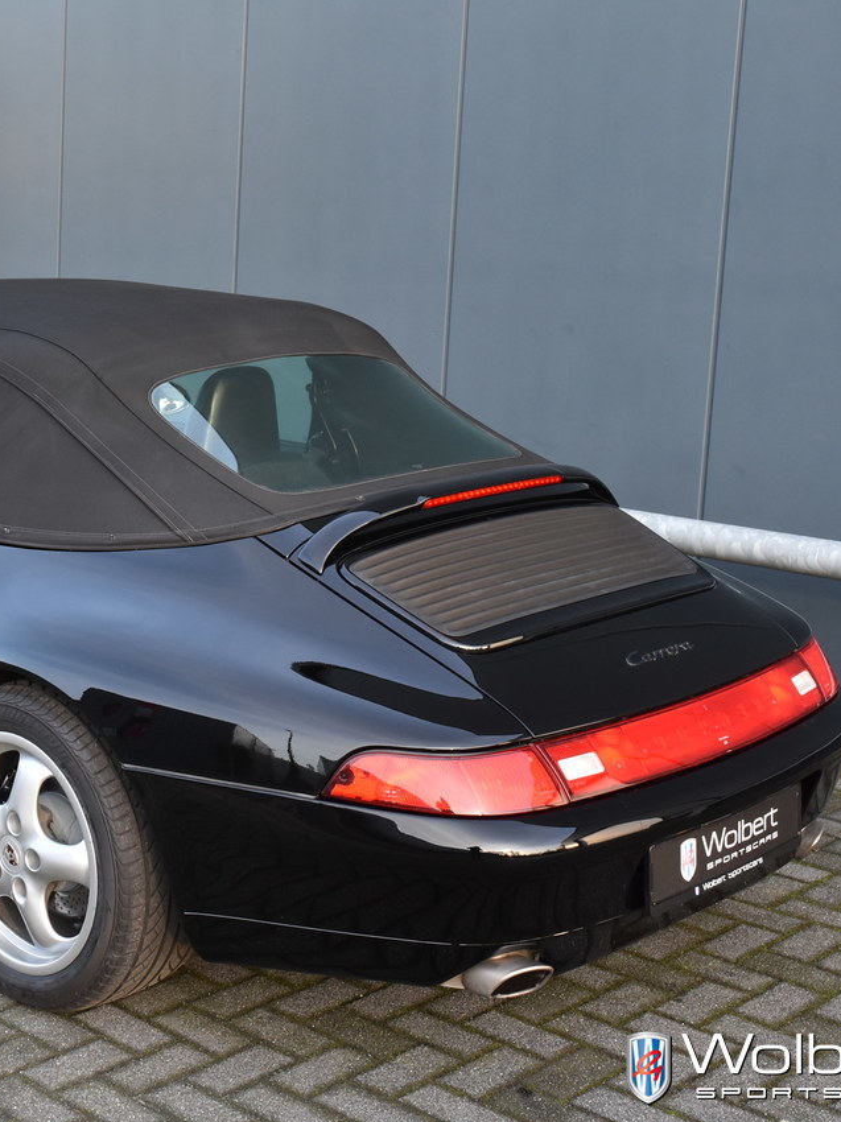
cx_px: 133
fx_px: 1903
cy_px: 562
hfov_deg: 24.4
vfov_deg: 32.9
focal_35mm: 59
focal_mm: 27
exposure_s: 1/200
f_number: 7.1
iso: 800
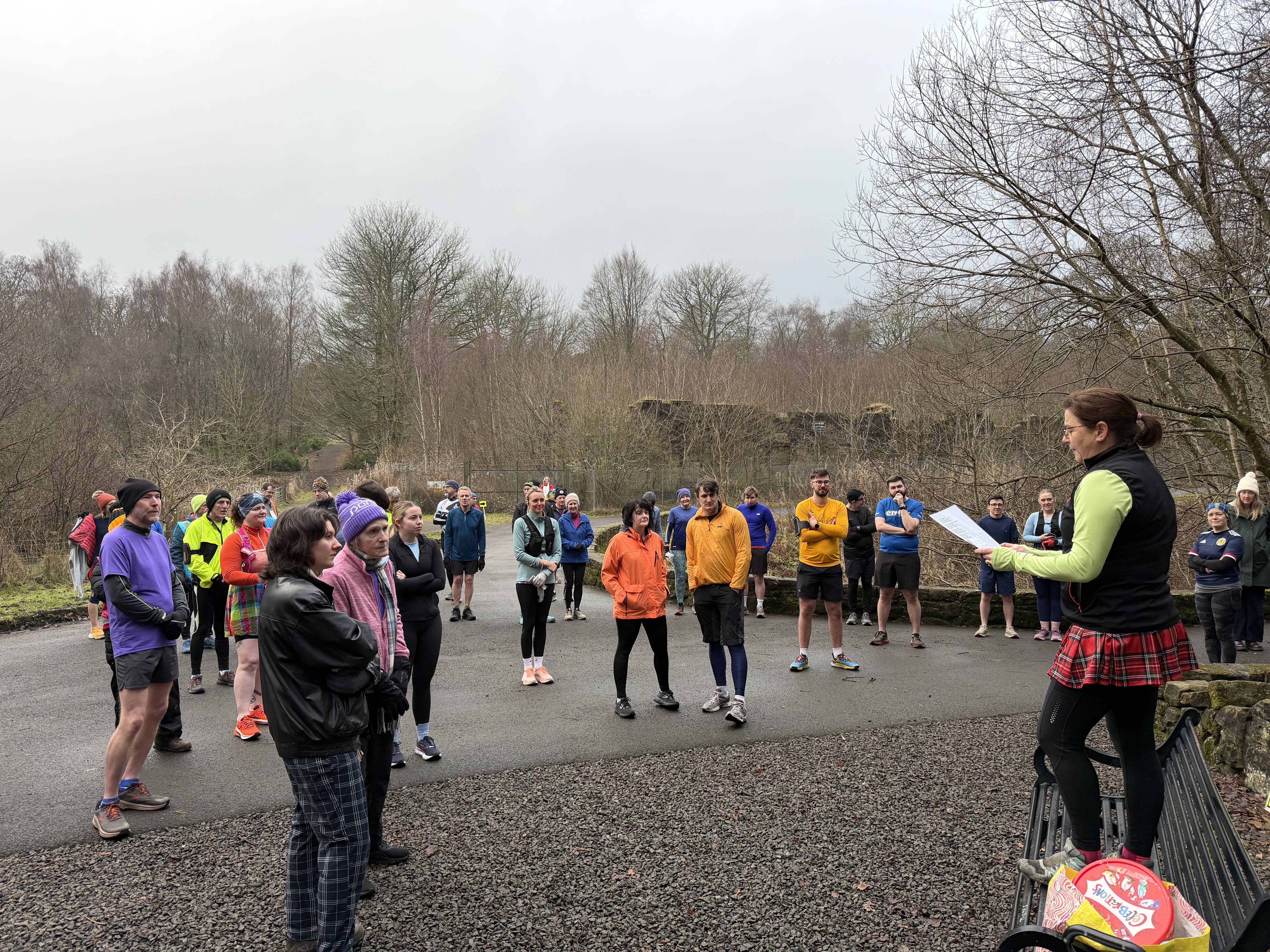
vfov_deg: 56.8
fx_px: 881
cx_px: 635
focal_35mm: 24
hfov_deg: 71.6
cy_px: 476
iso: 100
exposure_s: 1/121
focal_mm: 6.76
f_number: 1.78
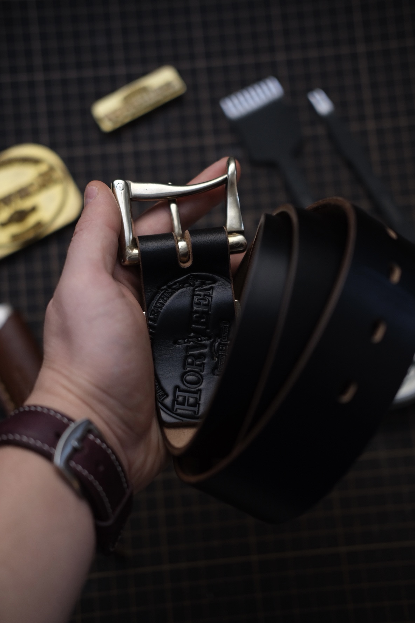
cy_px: 312
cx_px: 208
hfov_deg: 25.5
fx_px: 916
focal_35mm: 53
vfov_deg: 37.5
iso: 400
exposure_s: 1/100
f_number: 2
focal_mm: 35
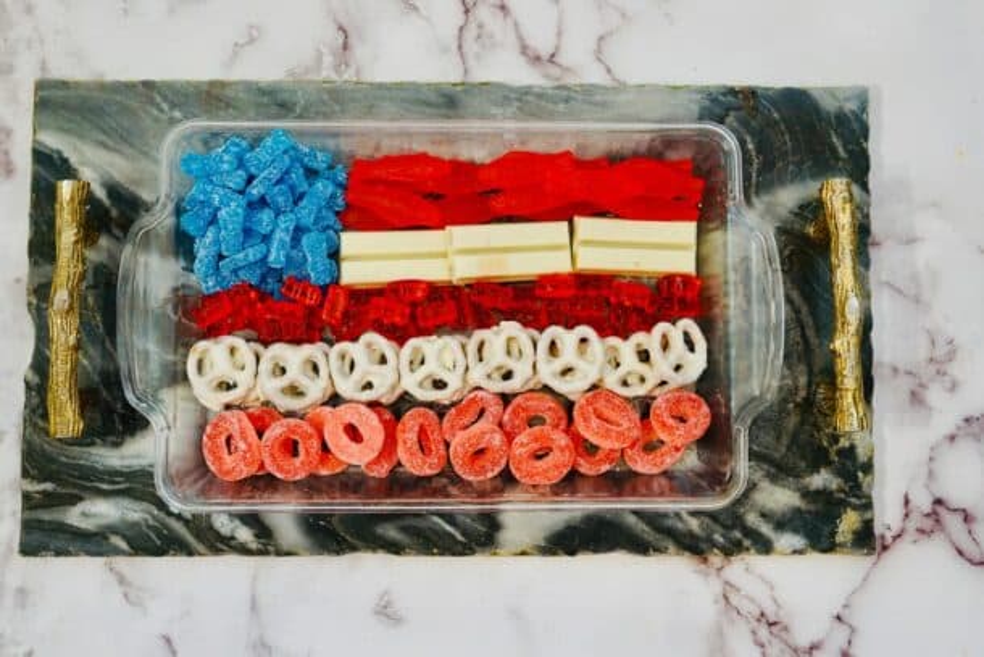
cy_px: 328
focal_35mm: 50
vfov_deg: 27.0
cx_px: 492
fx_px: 1367
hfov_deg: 39.6
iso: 640
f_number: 4
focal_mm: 50
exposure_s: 1/60
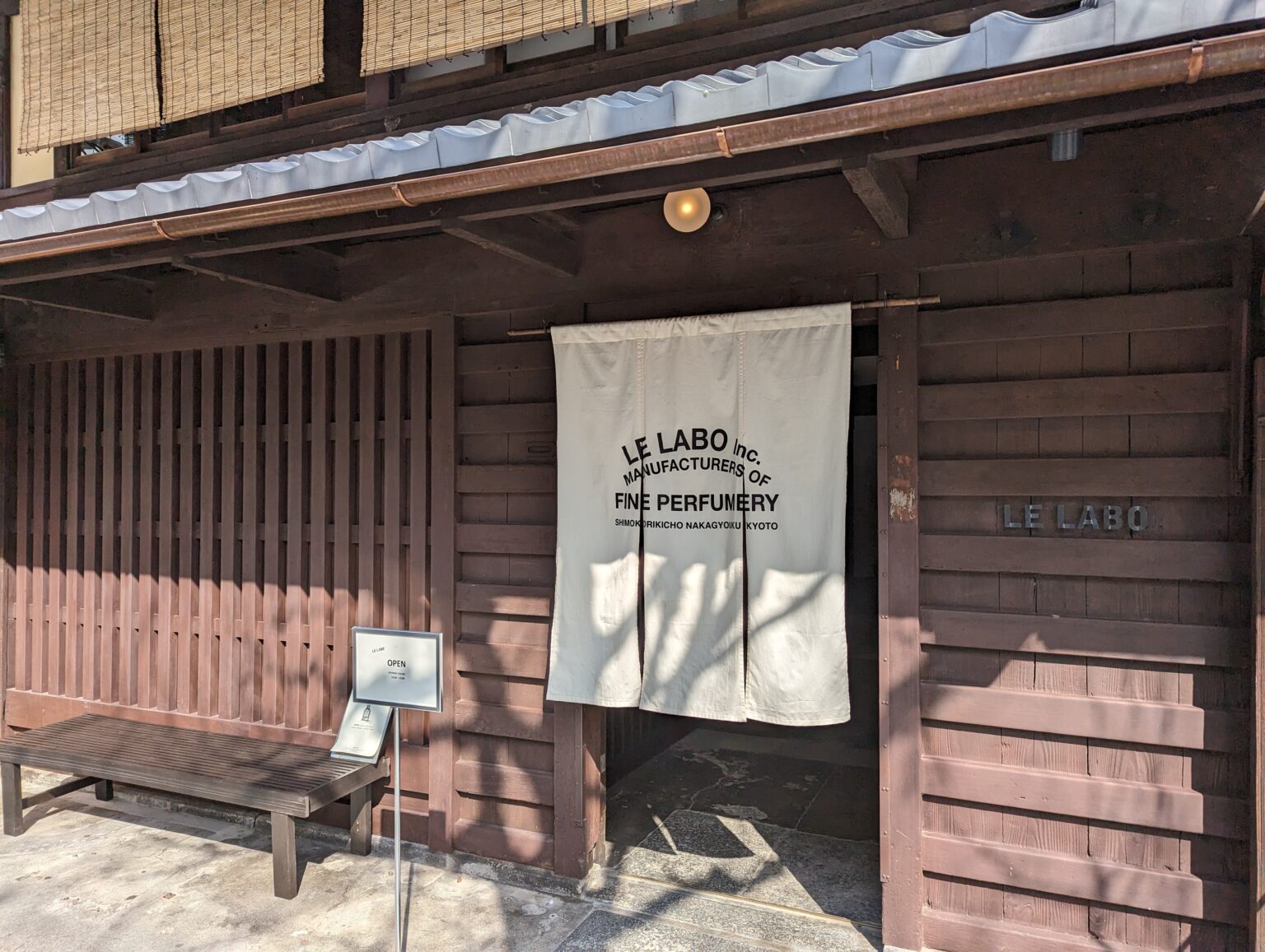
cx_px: 632
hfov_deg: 71.5
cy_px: 476
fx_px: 878
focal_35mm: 24
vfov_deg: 56.9
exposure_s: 1/2096
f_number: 1.85
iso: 55
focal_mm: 6.81
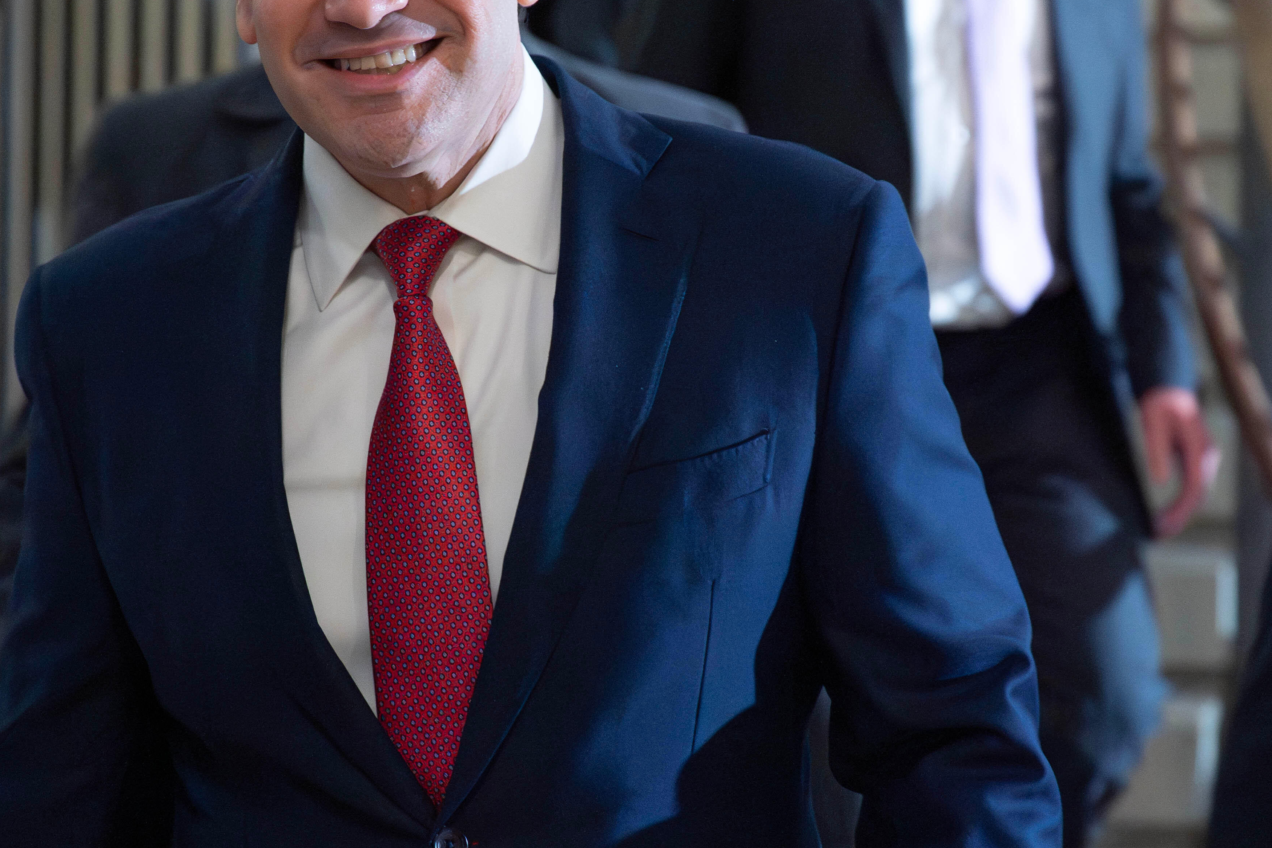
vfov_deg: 11.4
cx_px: 406
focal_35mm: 120
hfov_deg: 17.0
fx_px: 4239
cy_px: 341
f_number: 3.5
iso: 4000
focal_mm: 70
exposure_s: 1/250
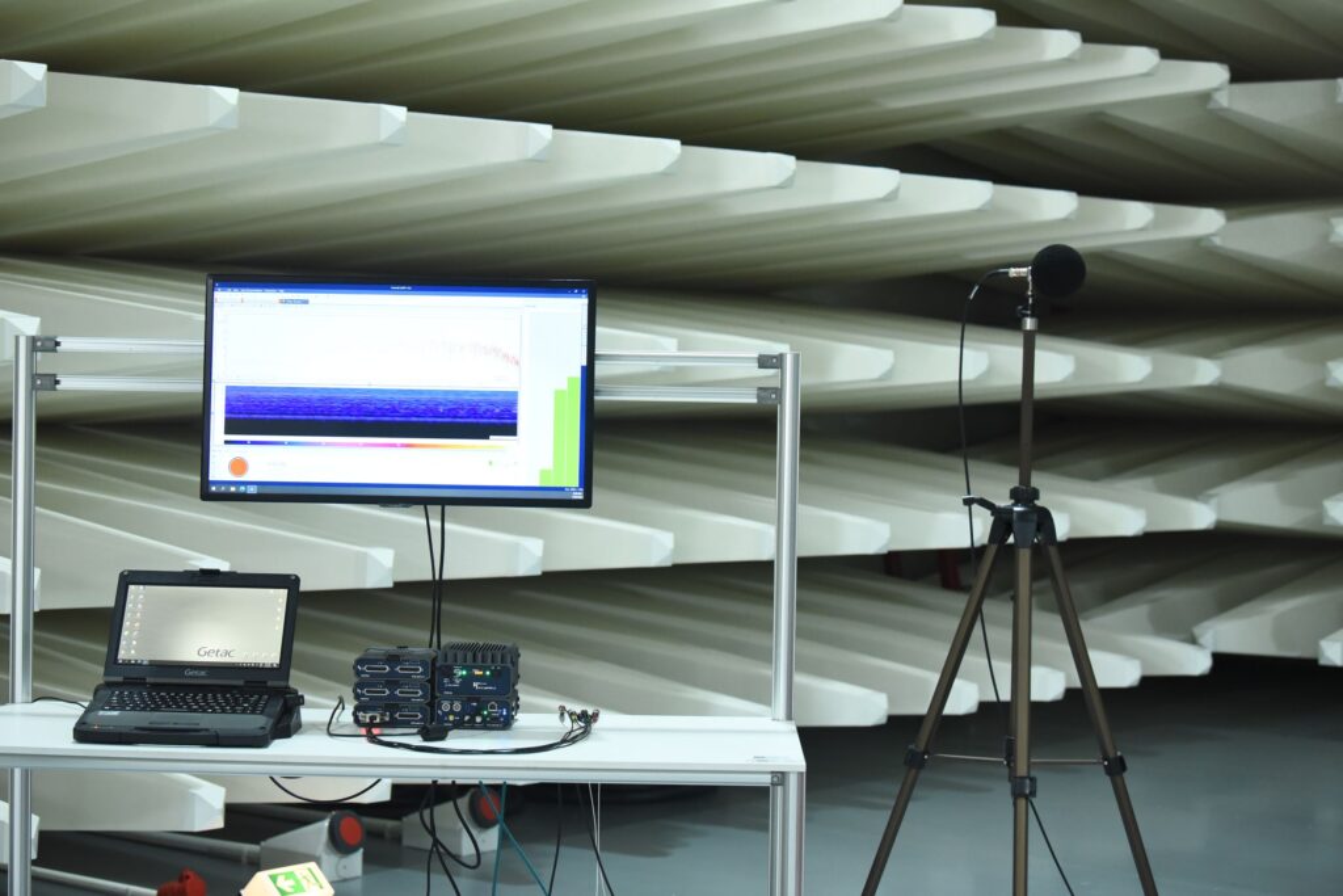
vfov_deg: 19.5
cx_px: 672
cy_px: 448
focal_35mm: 70
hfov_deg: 28.8
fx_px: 2612
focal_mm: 70
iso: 3200
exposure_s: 1/200
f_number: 4
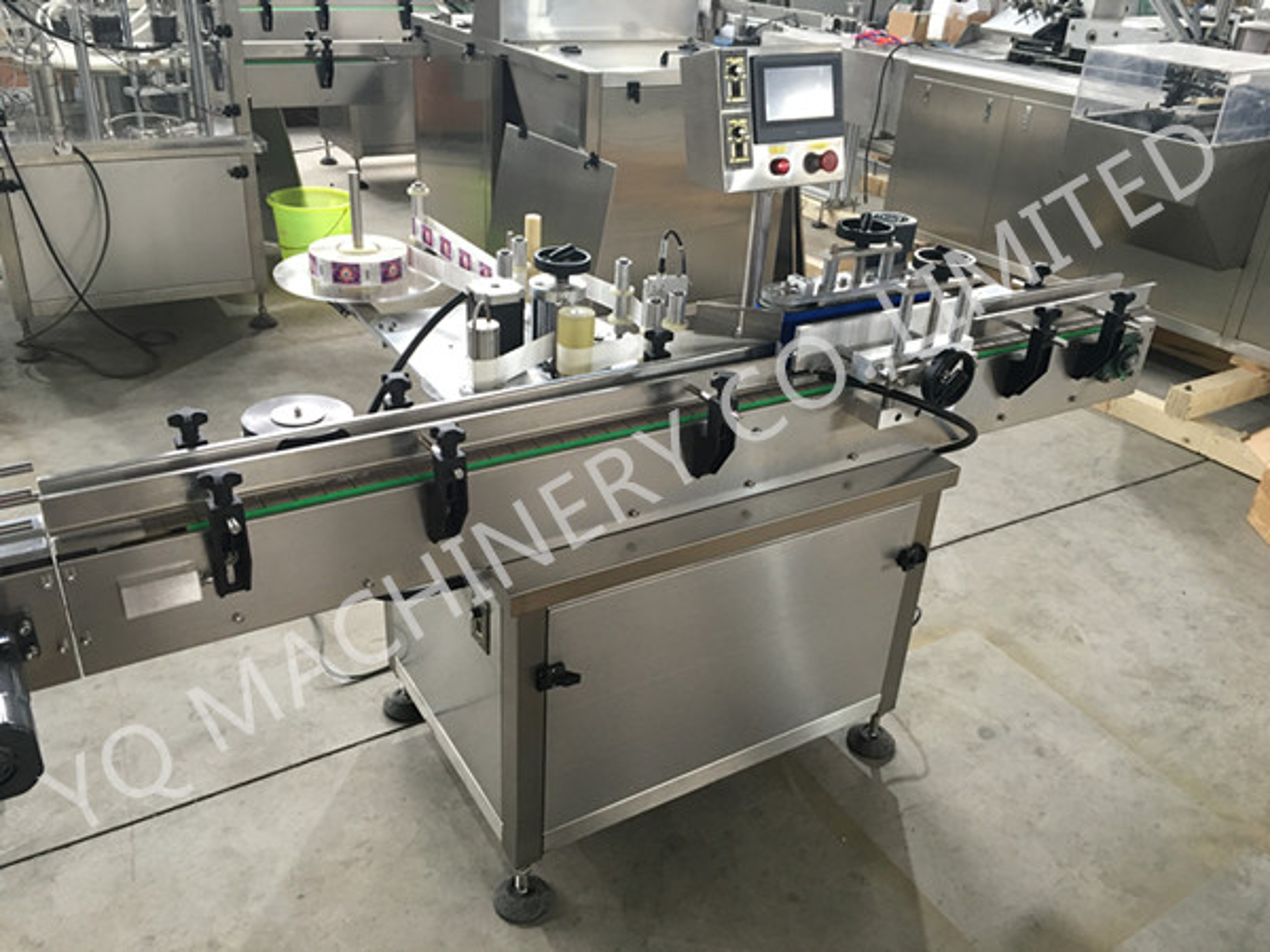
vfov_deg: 48.2
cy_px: 476
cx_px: 635
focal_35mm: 29
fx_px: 1064
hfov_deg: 61.7
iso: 125
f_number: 2.2
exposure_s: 1/33
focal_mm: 4.15
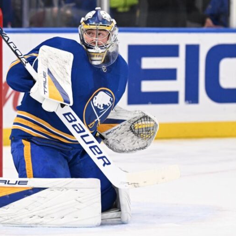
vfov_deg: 9.4
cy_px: 118
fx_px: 1435
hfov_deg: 9.4
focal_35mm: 186
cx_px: 72
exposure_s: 1/1600
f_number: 3.5
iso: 3200
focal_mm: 145
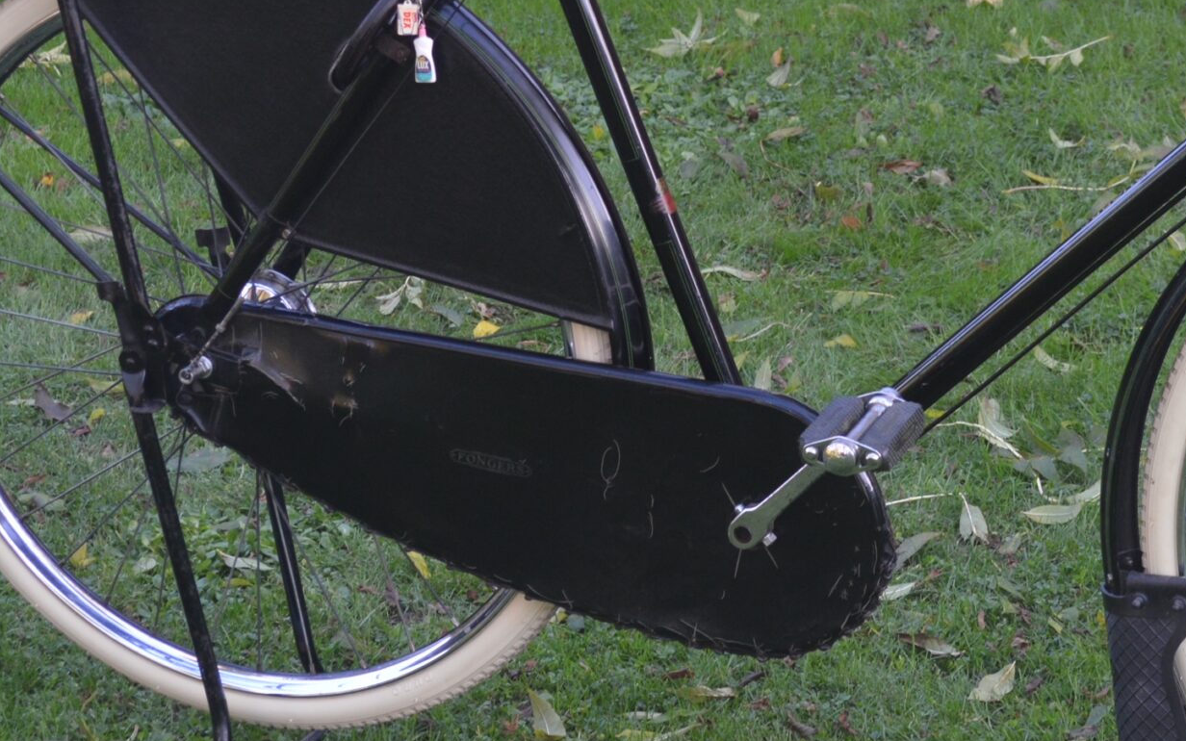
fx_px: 4105
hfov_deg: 16.3
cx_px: 954
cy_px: 270
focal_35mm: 127
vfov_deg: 10.3
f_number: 5.3
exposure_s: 1/50
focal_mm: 40
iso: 400
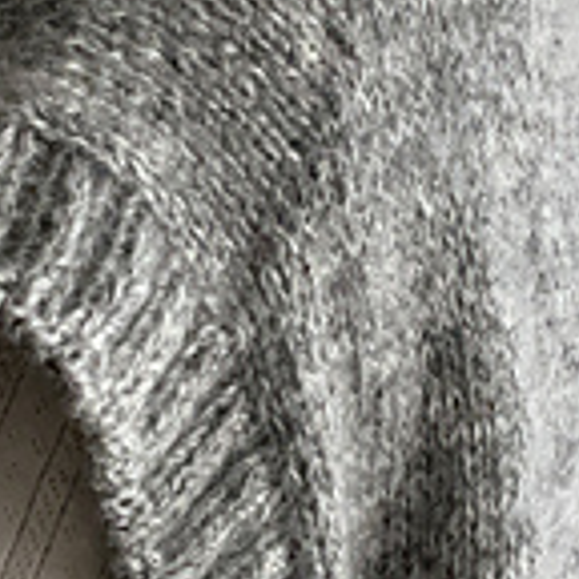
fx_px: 1741
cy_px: 298
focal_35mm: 92
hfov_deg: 18.9
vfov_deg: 18.9
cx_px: 243
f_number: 2.2
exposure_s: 1/60
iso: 320
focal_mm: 2.71
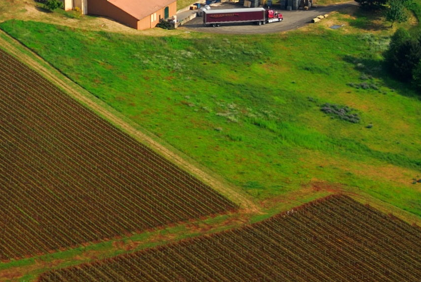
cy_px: -9
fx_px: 2542
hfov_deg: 9.4
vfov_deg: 6.3
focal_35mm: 217
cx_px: 61
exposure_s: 1/400
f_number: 4.5
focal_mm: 48
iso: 100
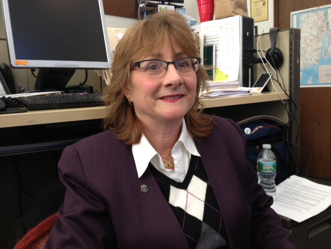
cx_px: 166
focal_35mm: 35
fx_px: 335
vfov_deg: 40.7
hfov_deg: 52.6
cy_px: 124
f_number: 2.4
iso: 50
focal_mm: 4.28
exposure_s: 1/24
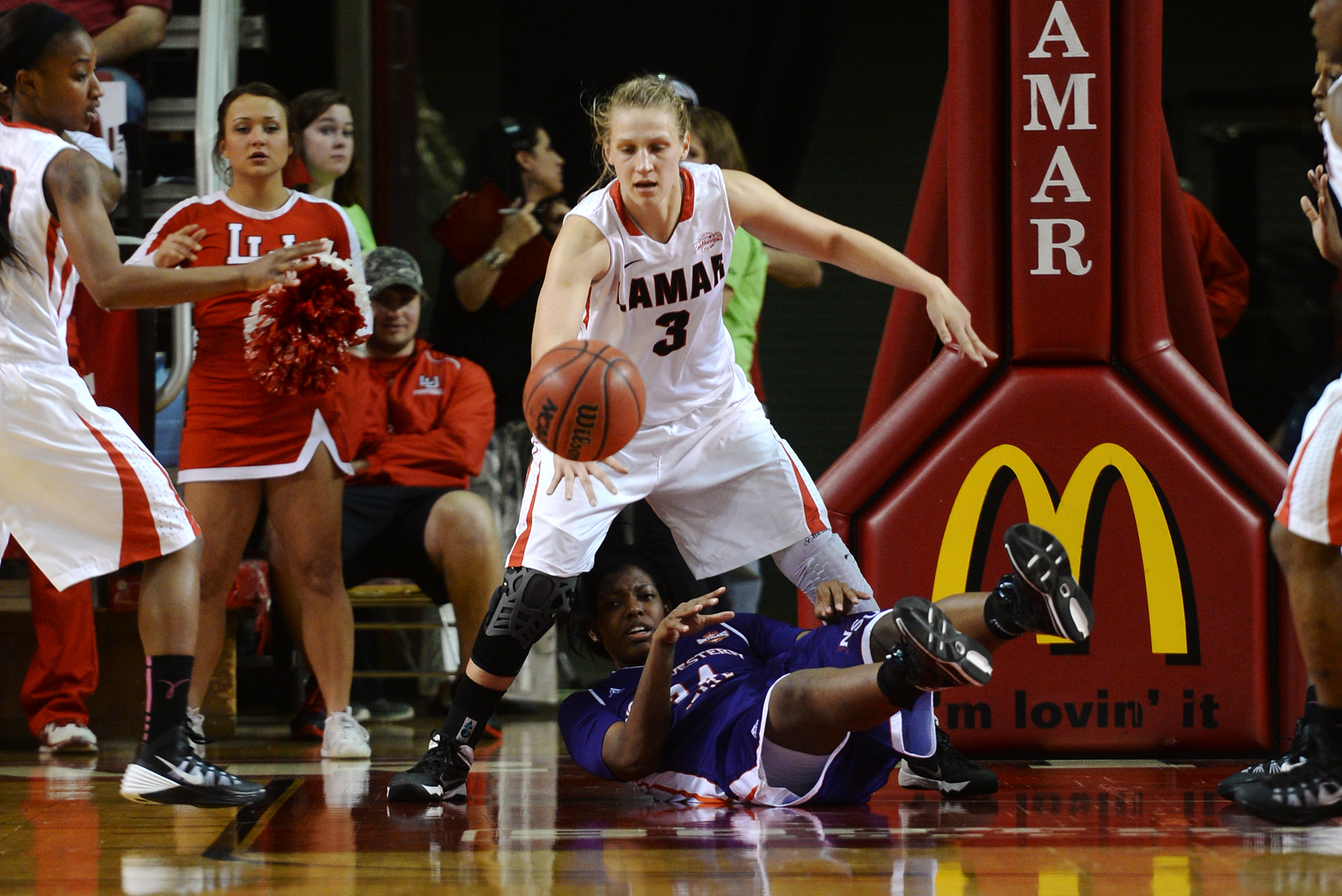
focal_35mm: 200
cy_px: 448
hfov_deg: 10.3
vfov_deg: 6.9
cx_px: 671
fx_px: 7458
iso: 1250
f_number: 3.2
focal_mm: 200
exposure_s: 1/640
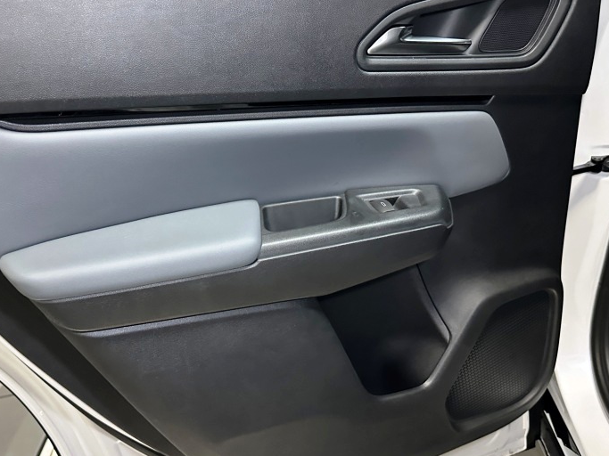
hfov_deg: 51.0
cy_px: 210
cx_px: 244
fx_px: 633
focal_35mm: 36
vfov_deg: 39.6
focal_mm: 6.86
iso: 1000
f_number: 1.78
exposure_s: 1/60
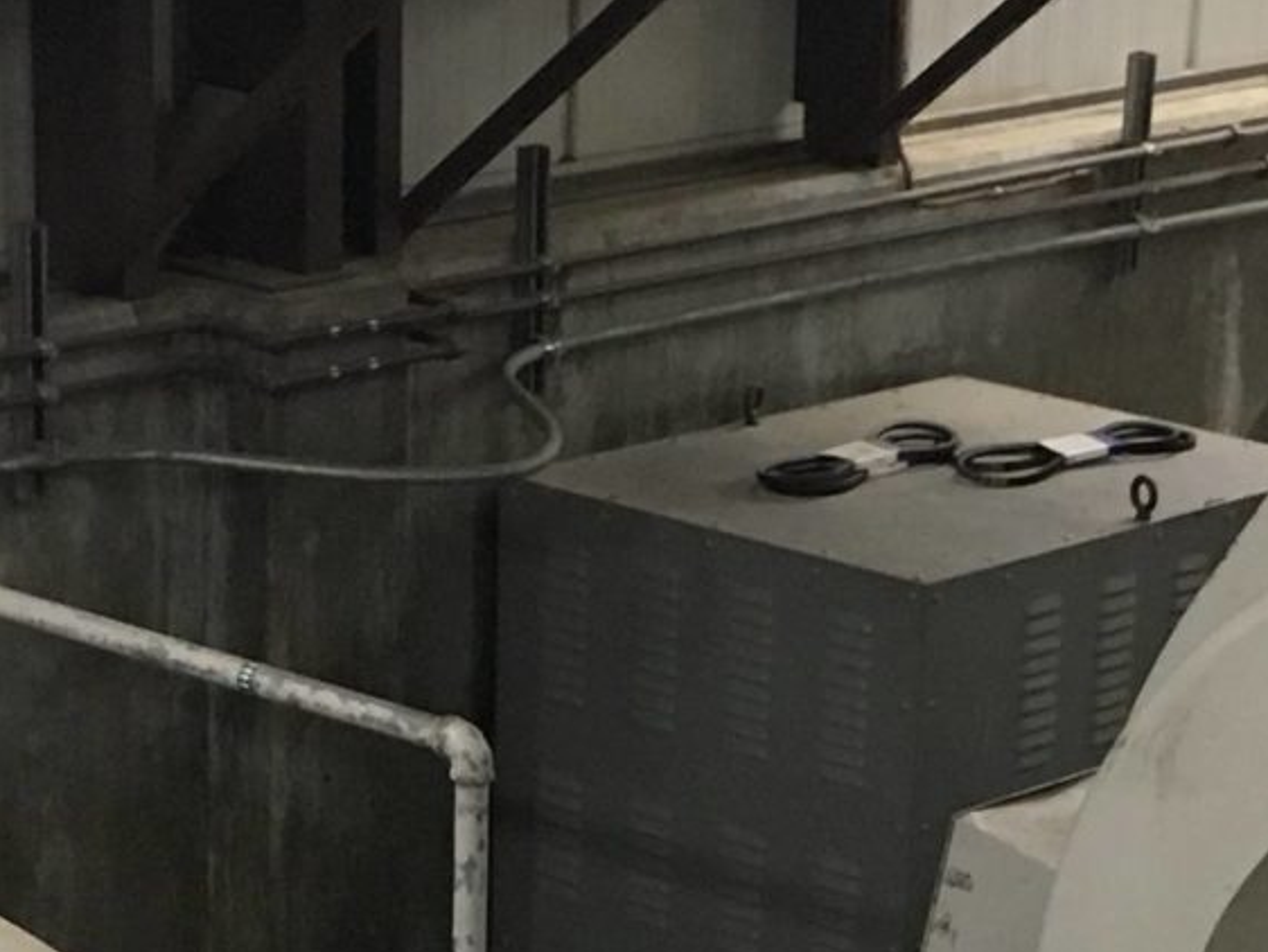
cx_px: 862
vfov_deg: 10.9
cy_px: 1363
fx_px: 4837
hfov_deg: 14.9
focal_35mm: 132
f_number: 2.2
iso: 160
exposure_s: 1/30
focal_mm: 4.15
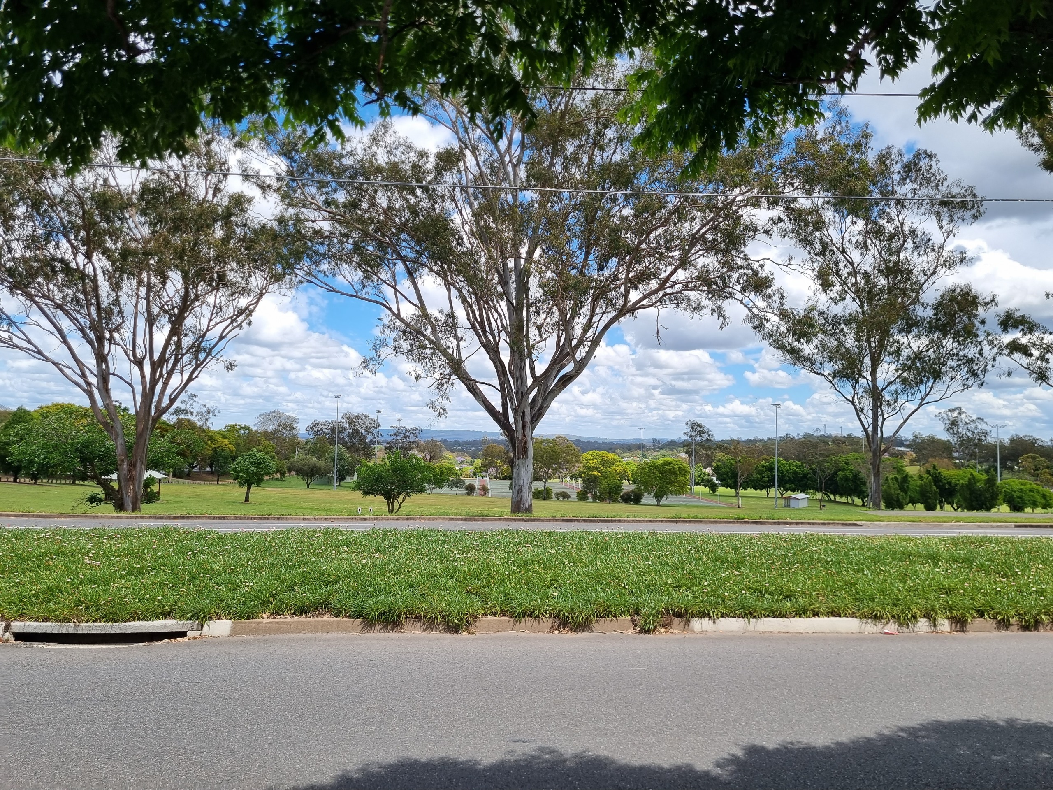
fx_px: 791
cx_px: 526
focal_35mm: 26
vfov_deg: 53.1
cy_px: 395
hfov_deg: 67.3
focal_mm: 5.4
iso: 50
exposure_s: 1/2728
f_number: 1.8
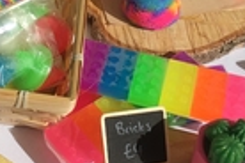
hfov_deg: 18.5
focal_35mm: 109
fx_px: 742
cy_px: -52
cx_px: 41
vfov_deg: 12.2
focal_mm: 4.15
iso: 25
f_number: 2.2
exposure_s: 1/3663
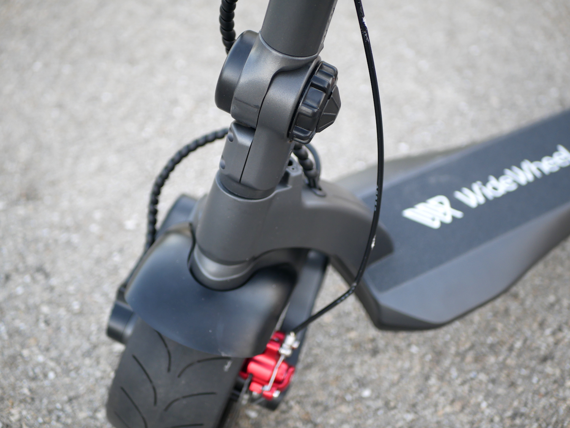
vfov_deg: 29.1
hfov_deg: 38.2
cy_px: 214
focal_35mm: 50
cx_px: 285
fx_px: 824
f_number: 1.7
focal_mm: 25
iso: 200
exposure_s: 1/125
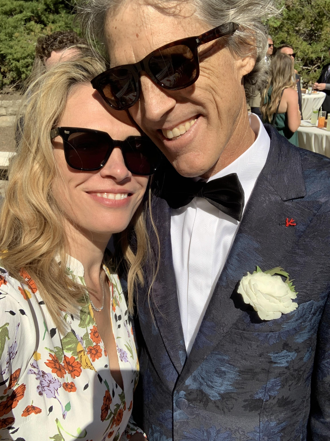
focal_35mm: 32
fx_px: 407
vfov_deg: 56.8
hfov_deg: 44.2
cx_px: 165
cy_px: 220
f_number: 2.2
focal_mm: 2.87
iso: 16
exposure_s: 1/1266
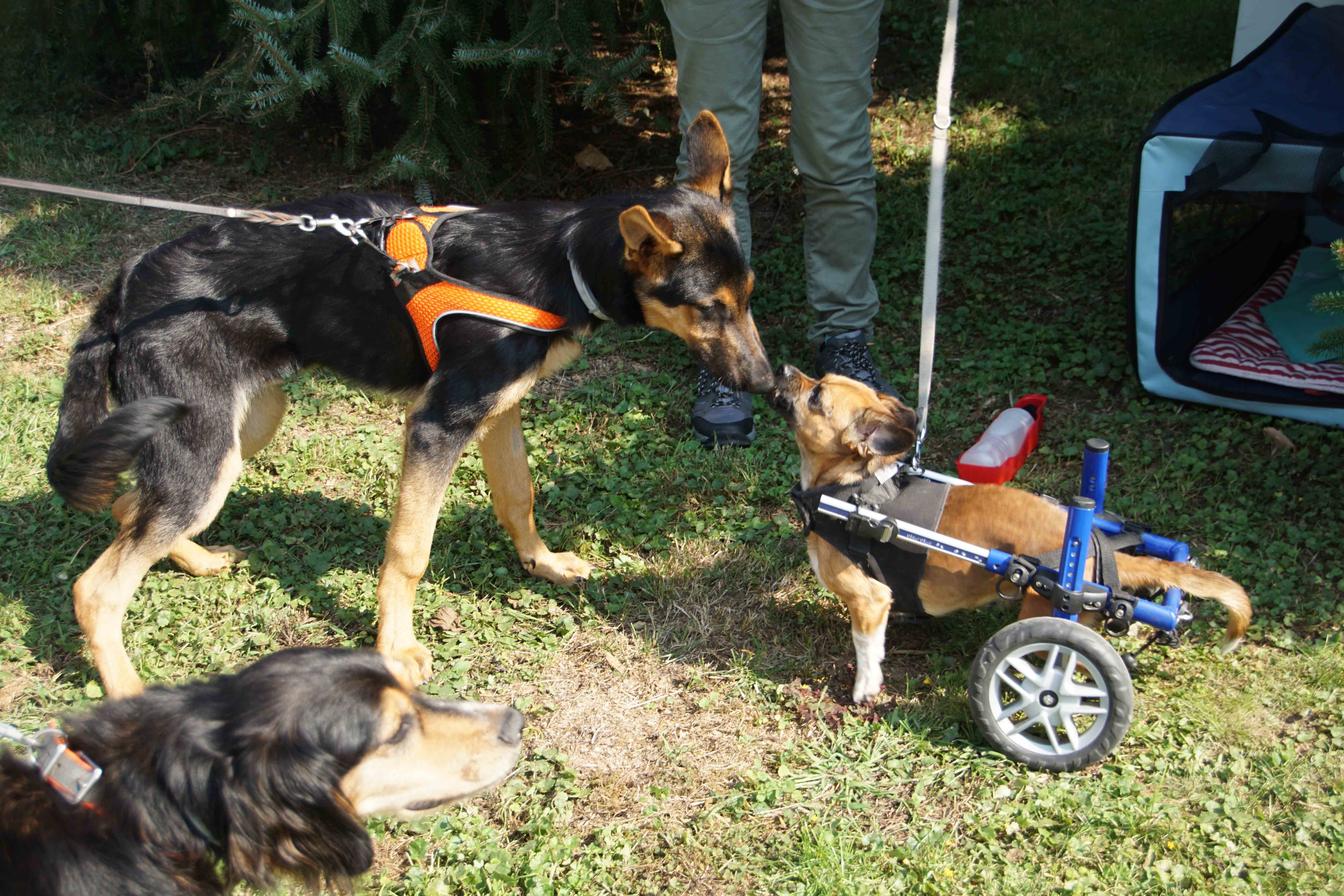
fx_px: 1960
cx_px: 672
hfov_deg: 37.9
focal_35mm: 52
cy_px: 448
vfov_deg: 25.8
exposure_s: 1/160
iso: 100
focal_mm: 35
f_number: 4.5
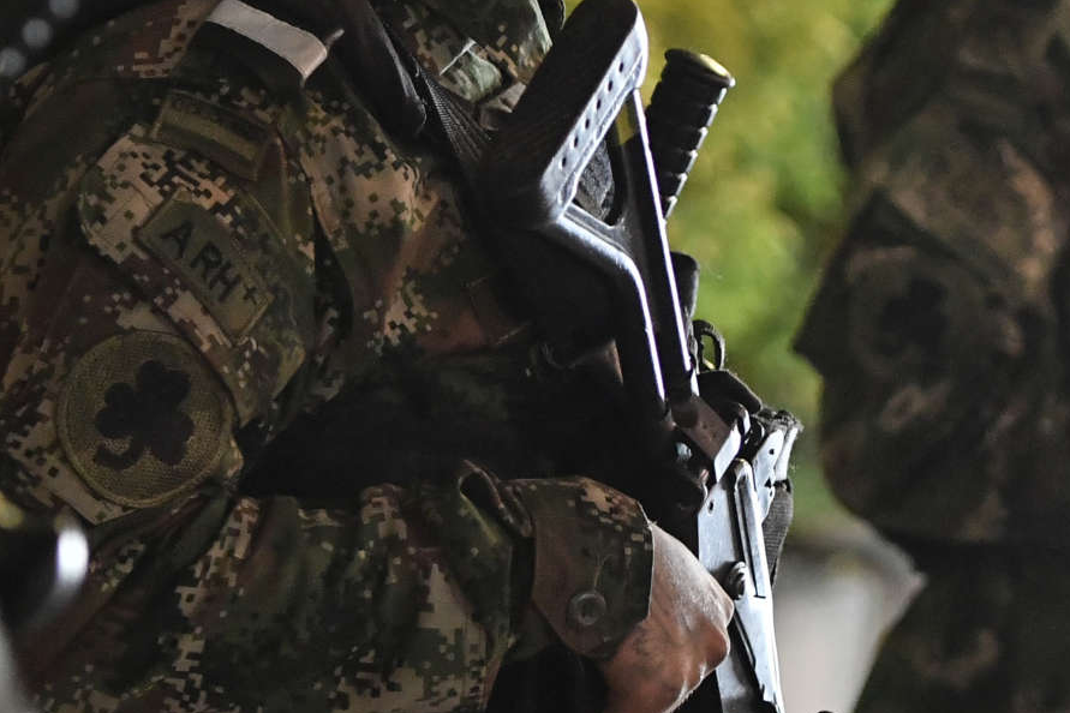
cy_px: 268
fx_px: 10204
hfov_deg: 6.0
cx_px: 431
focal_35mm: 343
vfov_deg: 4.0
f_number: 3.5
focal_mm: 85
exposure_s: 1/30
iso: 3200
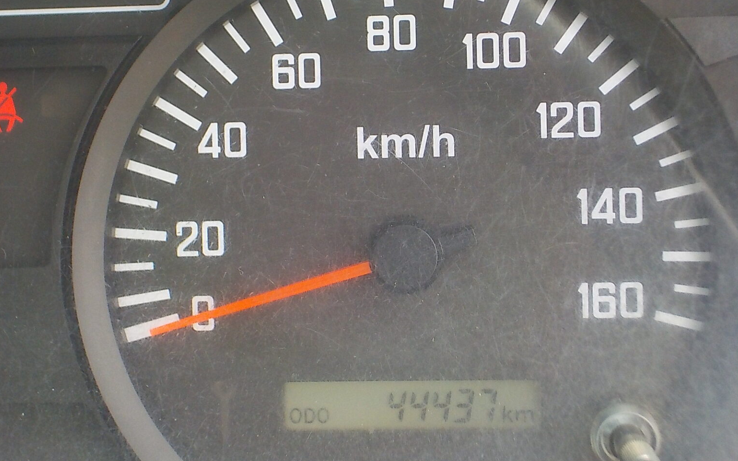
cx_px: 371
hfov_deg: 27.1
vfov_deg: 17.2
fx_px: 1529
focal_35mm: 76
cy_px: 223
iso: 280
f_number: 5.3
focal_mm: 9.7
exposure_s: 1/125
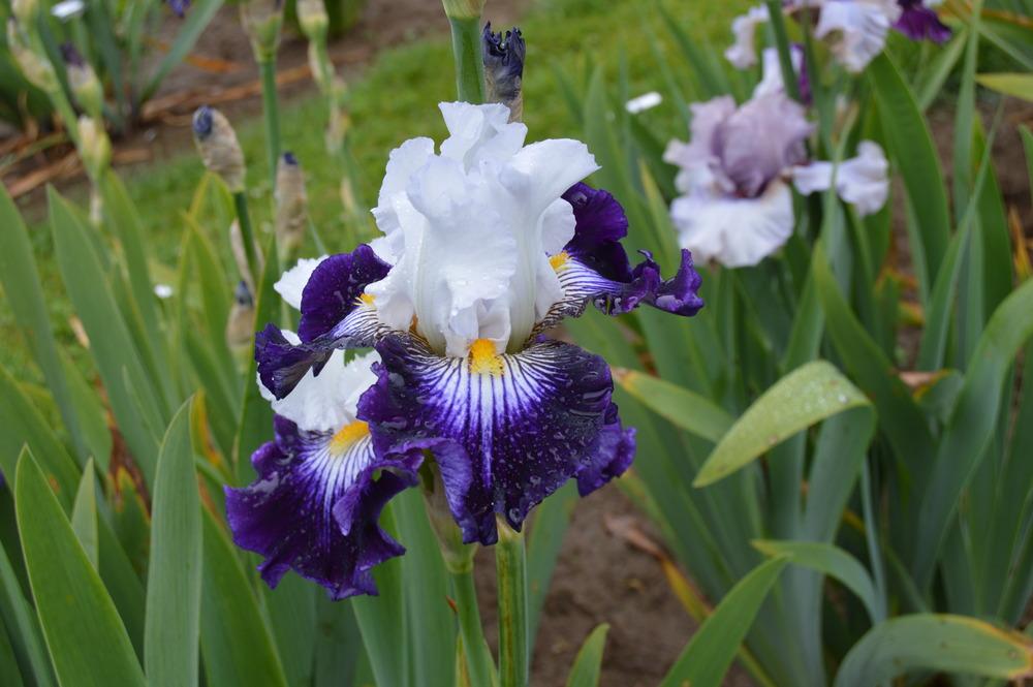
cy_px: 344
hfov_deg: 37.9
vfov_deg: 25.7
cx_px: 516
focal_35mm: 52
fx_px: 1505
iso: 160
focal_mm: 35
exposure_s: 1/125
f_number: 8
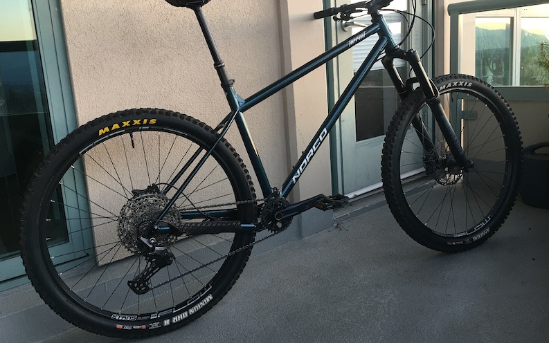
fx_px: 464
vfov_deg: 40.5
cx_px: 275
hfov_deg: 61.2
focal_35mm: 31
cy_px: 150
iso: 32
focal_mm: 4.15
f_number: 2.2
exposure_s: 1/15
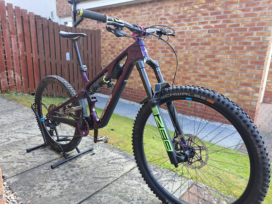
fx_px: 189
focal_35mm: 24
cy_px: 102
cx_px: 136
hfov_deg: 71.6
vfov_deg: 56.8
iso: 50
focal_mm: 5.23
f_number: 1.8
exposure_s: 1/100
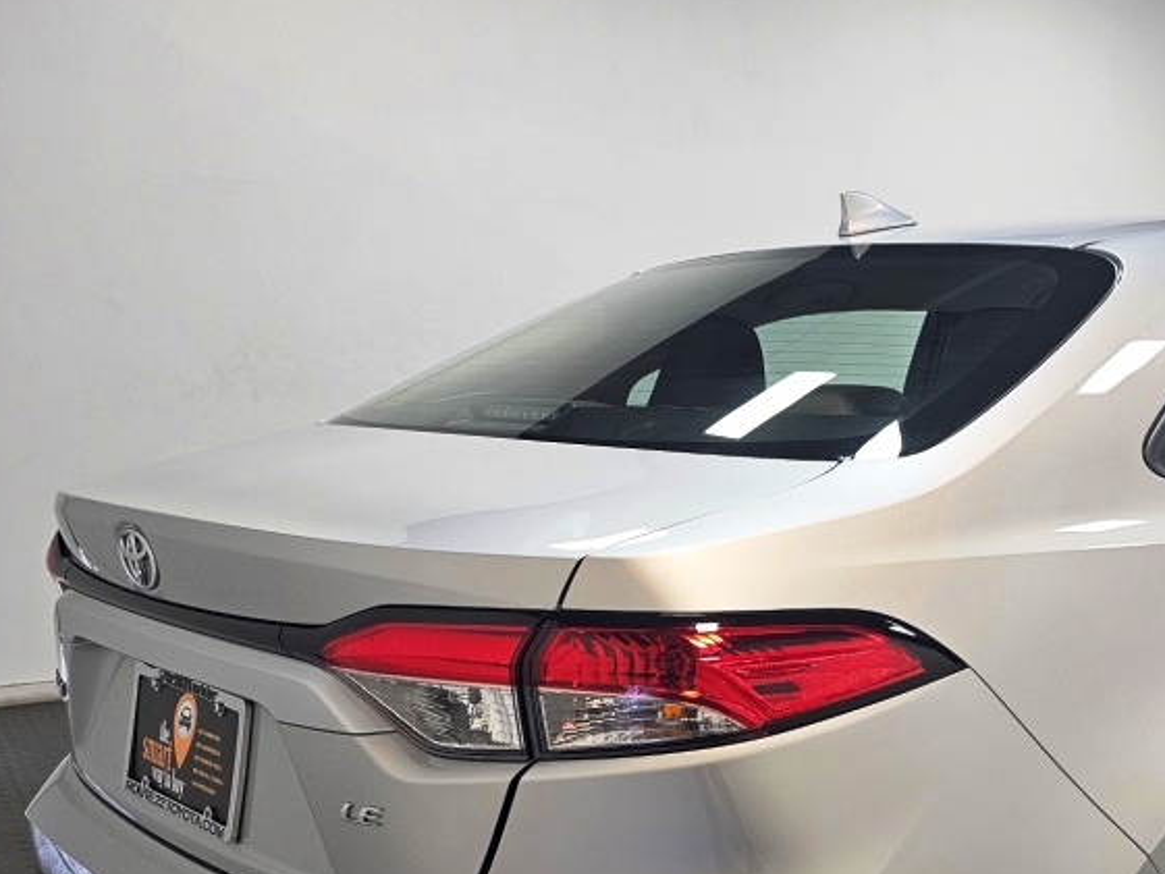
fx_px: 1414
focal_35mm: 42
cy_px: 752
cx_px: 939
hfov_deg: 42.7
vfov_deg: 33.0
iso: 400
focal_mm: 6.3
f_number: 1.7
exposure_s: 1/120
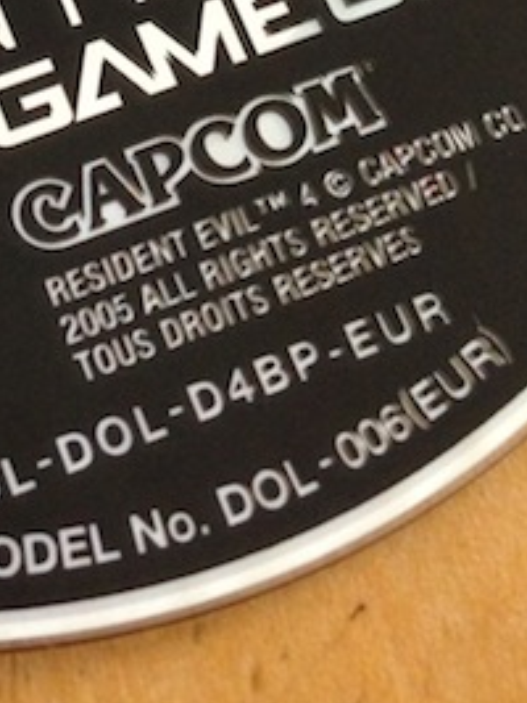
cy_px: -182
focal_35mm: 99
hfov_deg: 14.6
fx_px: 2011
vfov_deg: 18.6
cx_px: -61
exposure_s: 1/20
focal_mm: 4.13
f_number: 2.4
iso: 250
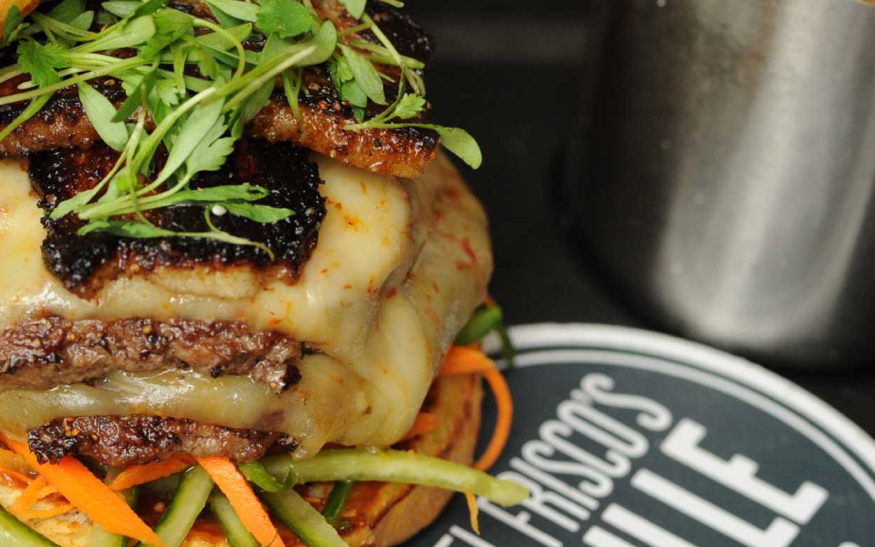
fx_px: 4198
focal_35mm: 176
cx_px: 331
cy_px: 207
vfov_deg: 7.5
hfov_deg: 11.9
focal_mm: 105
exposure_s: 1/320
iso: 3200
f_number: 6.3
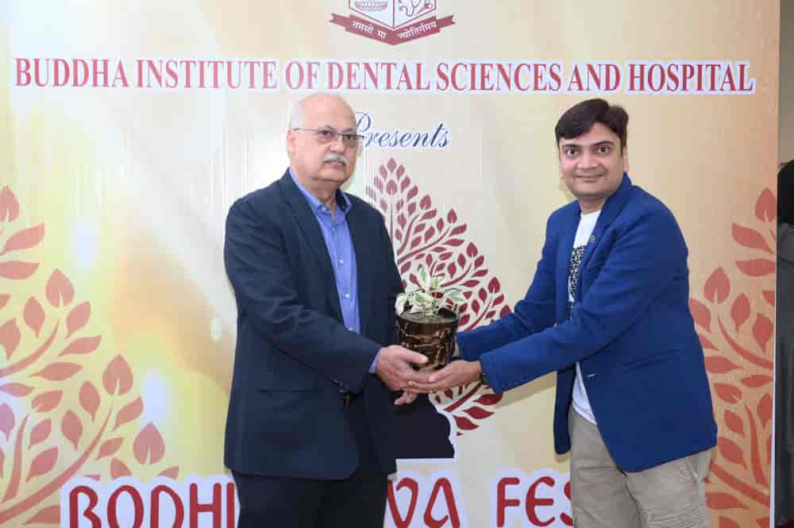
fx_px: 1146
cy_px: 264
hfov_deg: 38.2
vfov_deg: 25.9
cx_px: 397
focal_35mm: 52
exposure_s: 1/125
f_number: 8
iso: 2000
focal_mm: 52
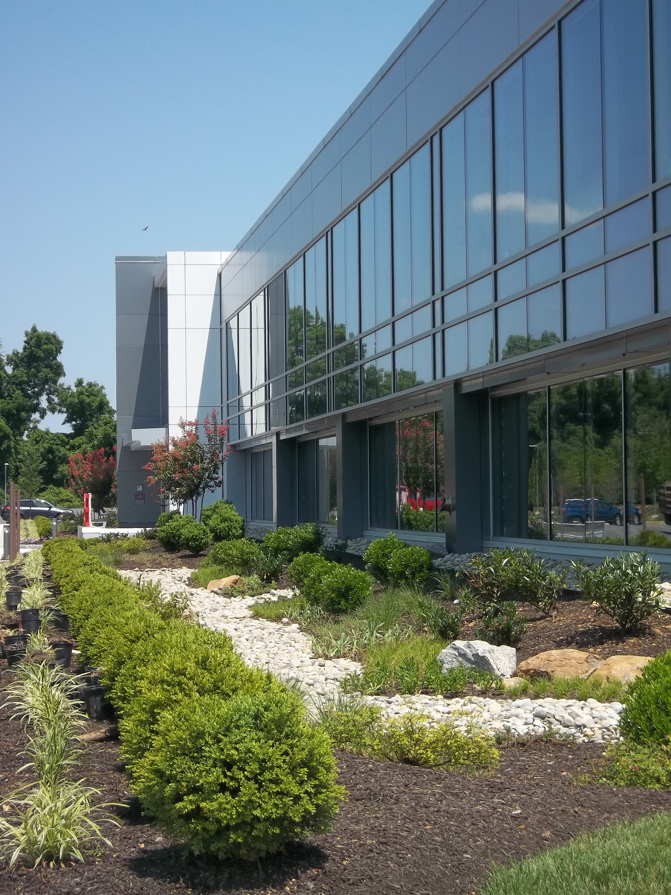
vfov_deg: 25.7
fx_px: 1964
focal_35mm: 76
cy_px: 448
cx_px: 336
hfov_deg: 19.4
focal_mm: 13.7
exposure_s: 1/500
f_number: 4.6
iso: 80
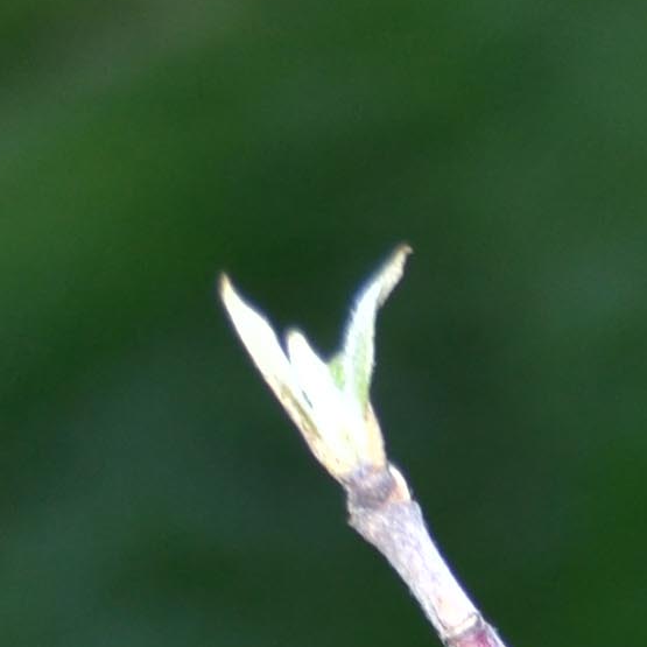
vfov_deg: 6.4
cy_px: 1782
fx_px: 5371
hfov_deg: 6.7
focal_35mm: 254
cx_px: 1250
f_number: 4.5
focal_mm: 24
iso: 100
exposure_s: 1/60
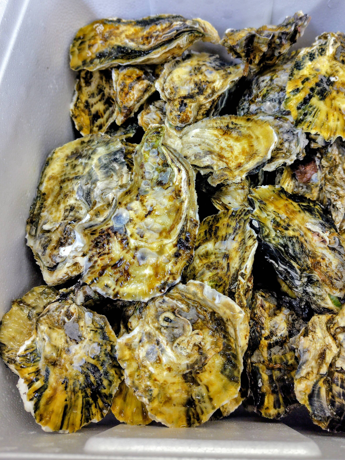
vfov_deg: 65.1
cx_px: 202
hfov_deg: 51.1
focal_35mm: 27
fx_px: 359
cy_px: 205
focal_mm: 5.6
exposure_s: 1/60
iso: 166
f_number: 1.9
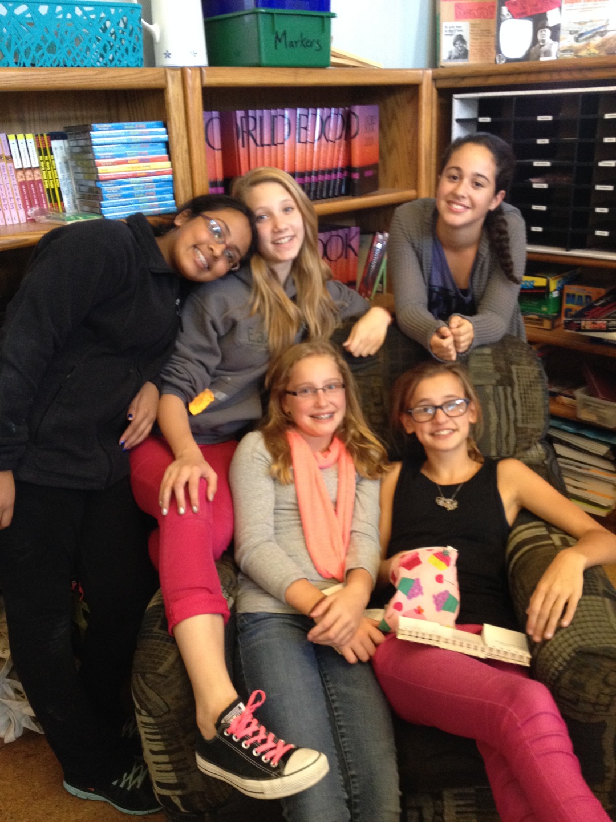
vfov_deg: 52.6
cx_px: 308
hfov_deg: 40.7
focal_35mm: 35
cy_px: 411
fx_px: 830
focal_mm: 4.28
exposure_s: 1/20
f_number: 2.4
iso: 250
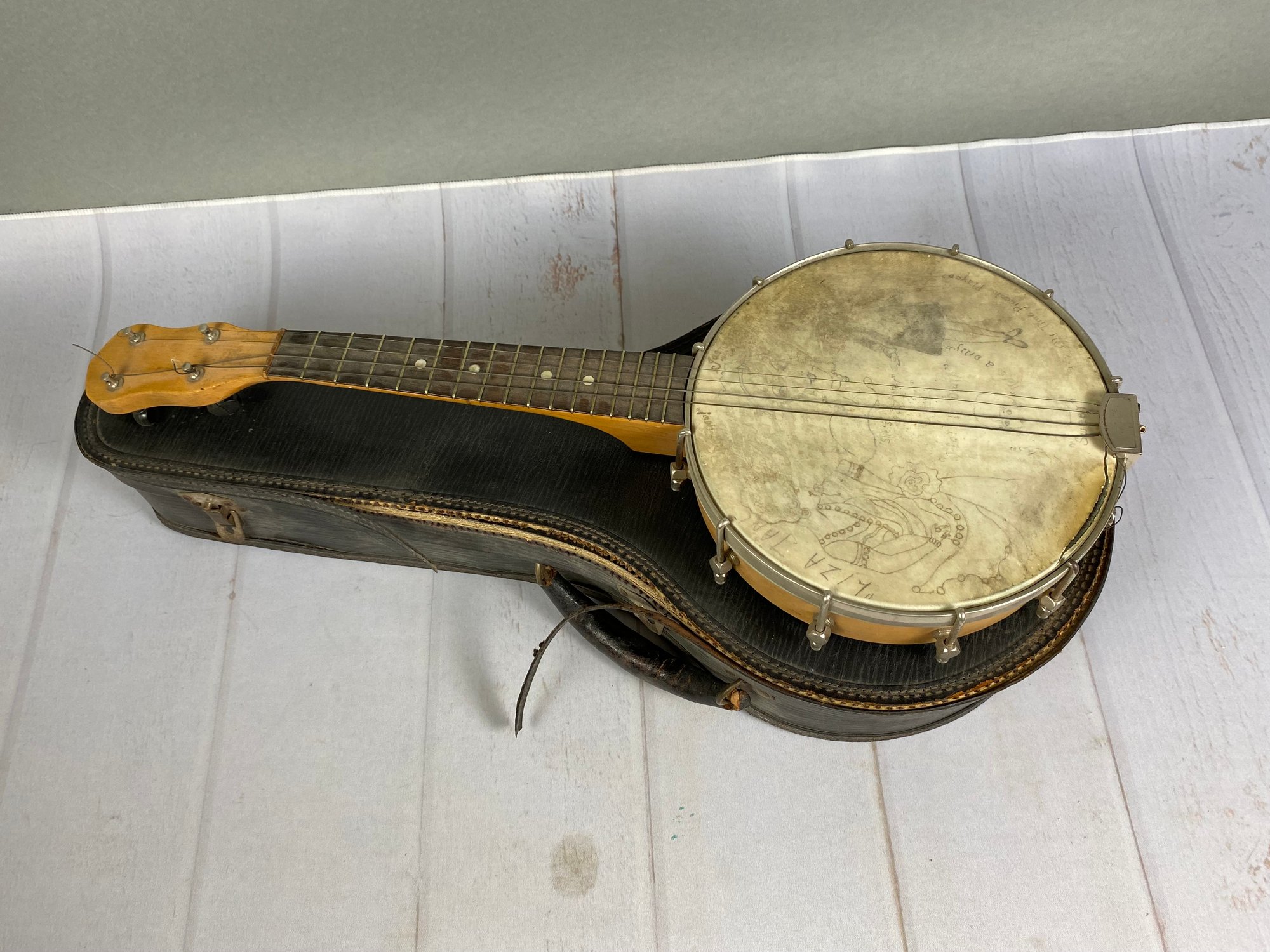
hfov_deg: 67.3
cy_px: 476
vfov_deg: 53.1
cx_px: 635
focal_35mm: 26
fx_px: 954
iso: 80
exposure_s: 1/120
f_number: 1.8
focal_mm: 4.25
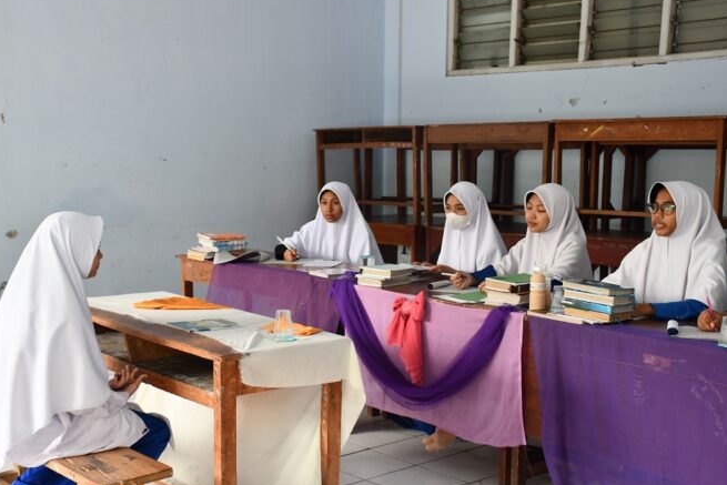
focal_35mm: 51
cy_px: 241
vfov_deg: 26.5
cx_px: 345
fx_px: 1030
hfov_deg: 38.9
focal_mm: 32
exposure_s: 1/25
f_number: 5.6
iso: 320
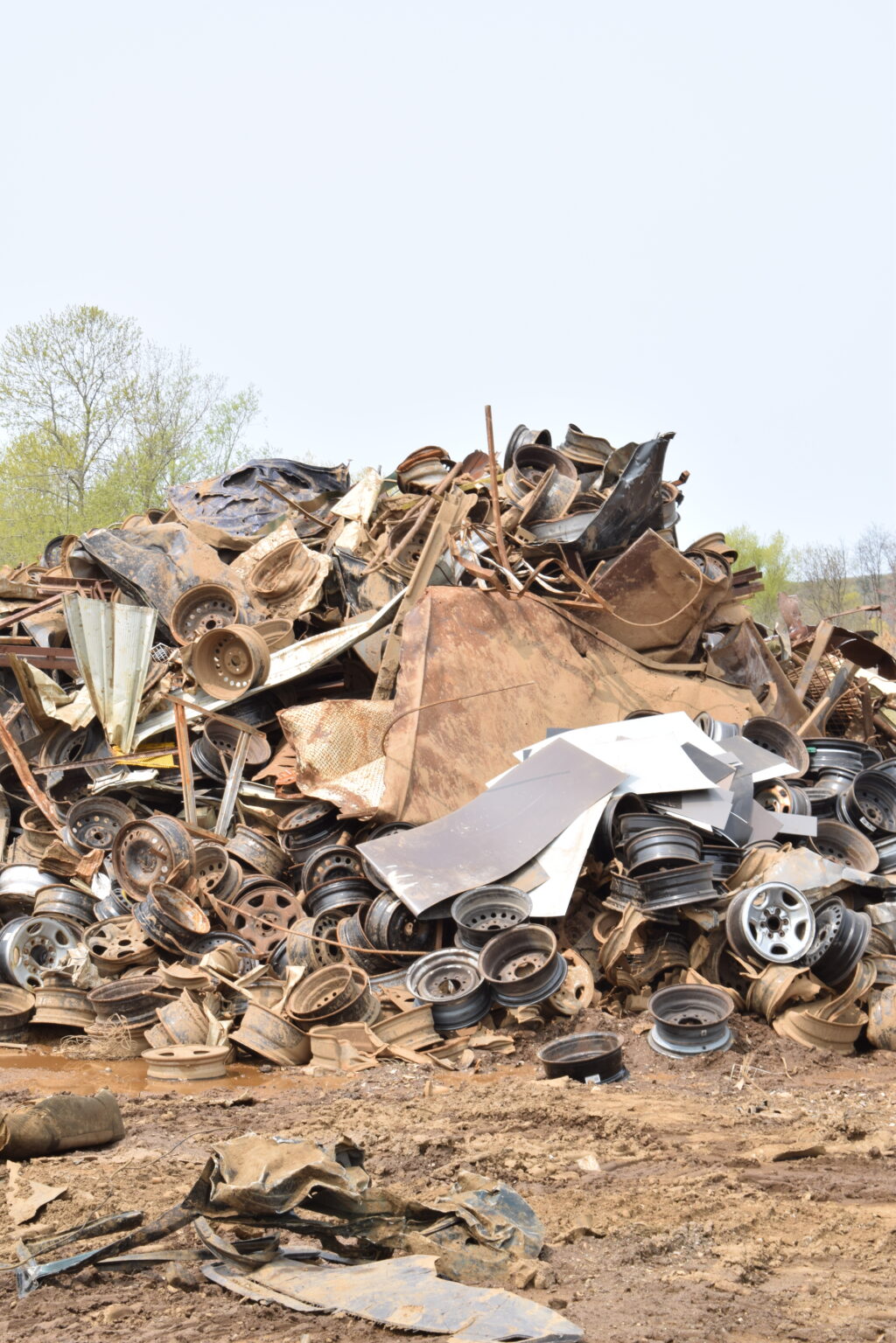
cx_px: 448
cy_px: 672
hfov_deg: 17.5
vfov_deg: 26.0
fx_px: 2912
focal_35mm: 78
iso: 100
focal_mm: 52
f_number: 22
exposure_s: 1/25
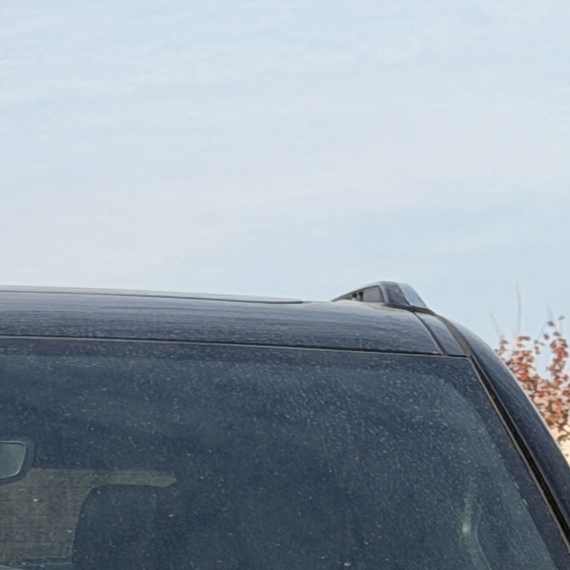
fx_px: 4788
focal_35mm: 257
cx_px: 6
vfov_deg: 6.6
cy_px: 1093
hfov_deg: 6.8
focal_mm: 6.76
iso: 64
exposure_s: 1/3704
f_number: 1.78
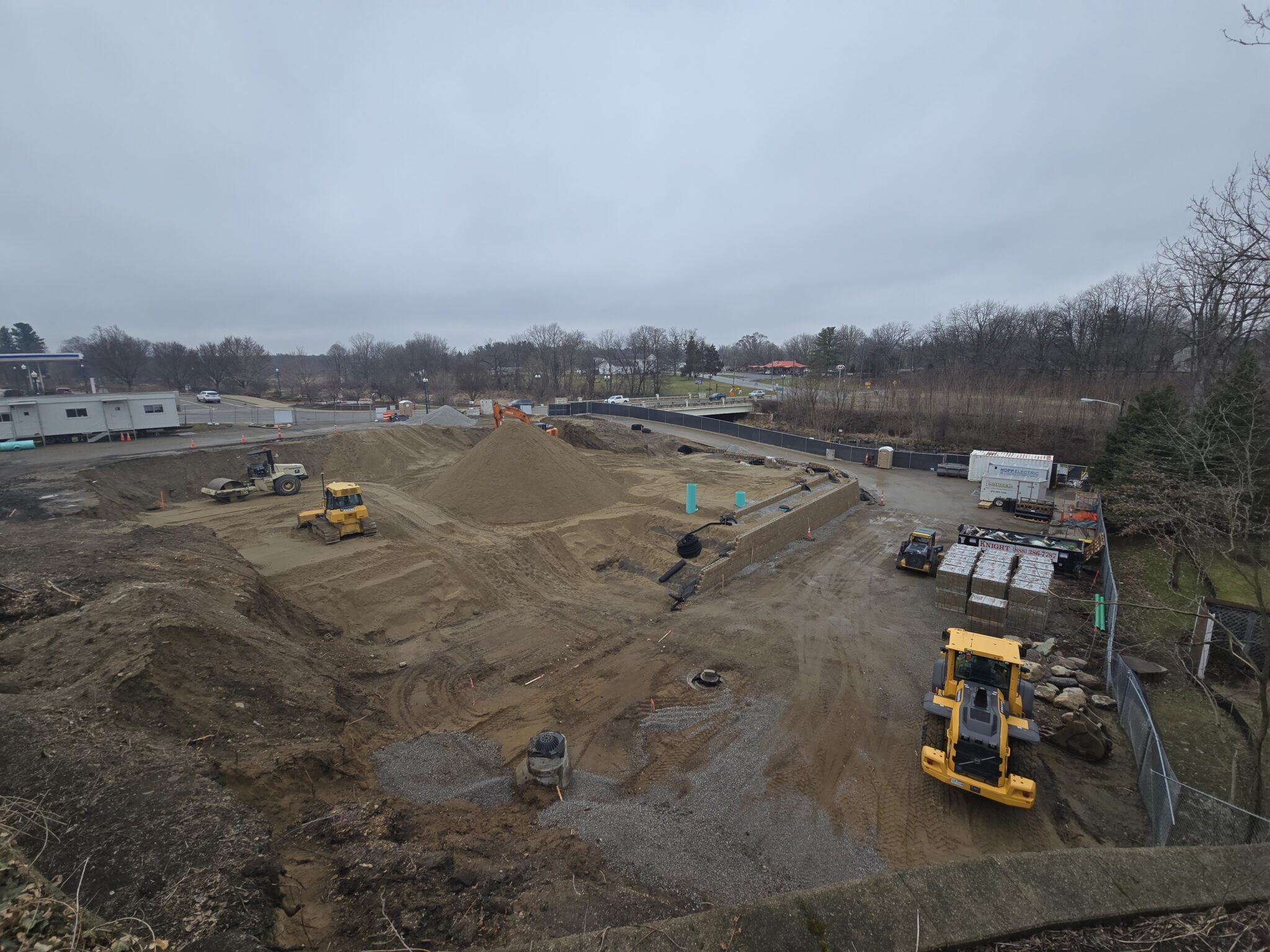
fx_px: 477
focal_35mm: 13
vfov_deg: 89.9
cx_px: 635
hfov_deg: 106.2
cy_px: 476
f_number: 2.2
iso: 50
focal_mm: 2.2
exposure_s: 1/1372
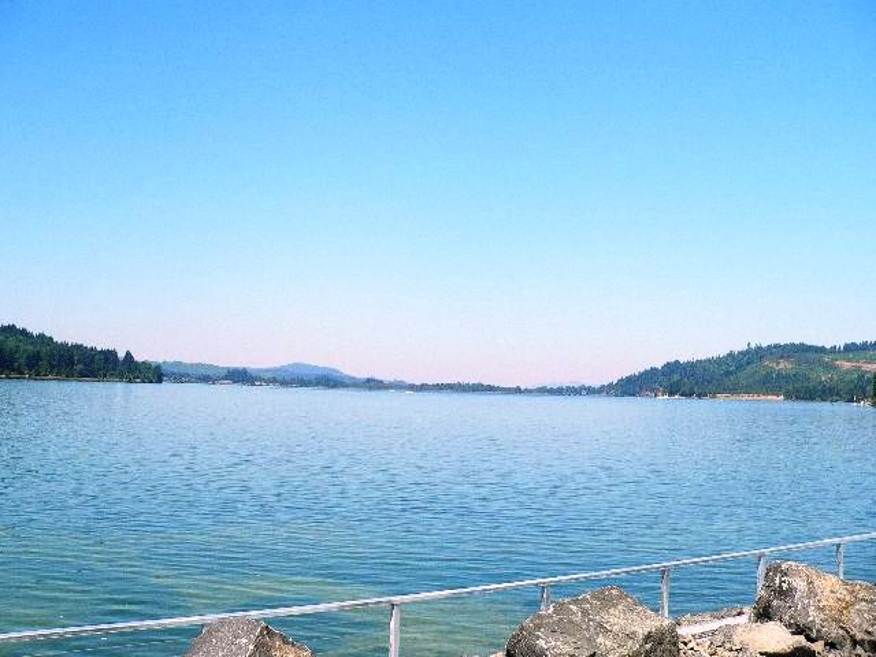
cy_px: 328
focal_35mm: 36
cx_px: 438
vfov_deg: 39.7
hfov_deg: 51.4
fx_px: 911
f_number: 2.8
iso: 100
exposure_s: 1/1000
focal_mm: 6
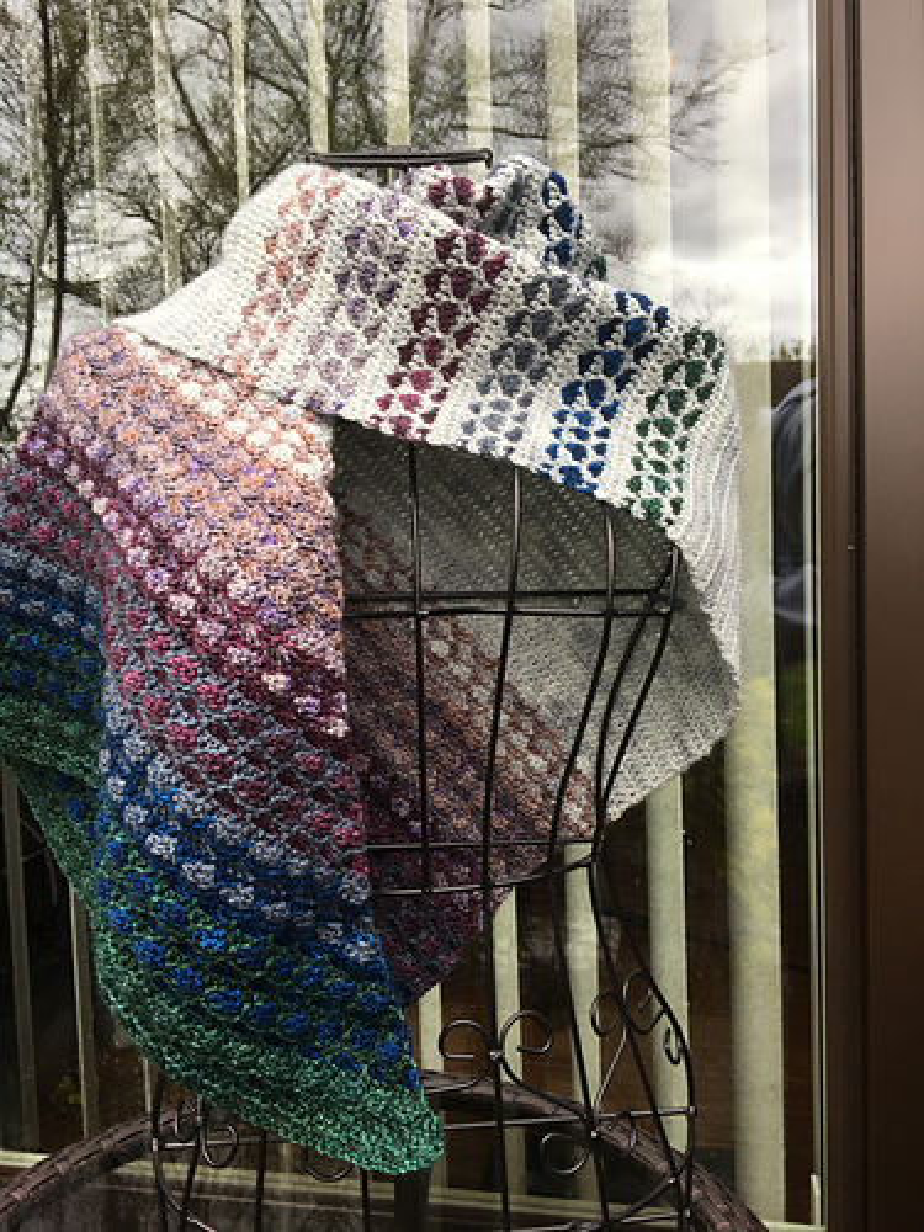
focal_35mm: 29
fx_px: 1032
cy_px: 616
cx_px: 462
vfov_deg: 61.7
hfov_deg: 48.2
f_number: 2.2
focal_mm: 4.15
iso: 32
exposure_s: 1/60
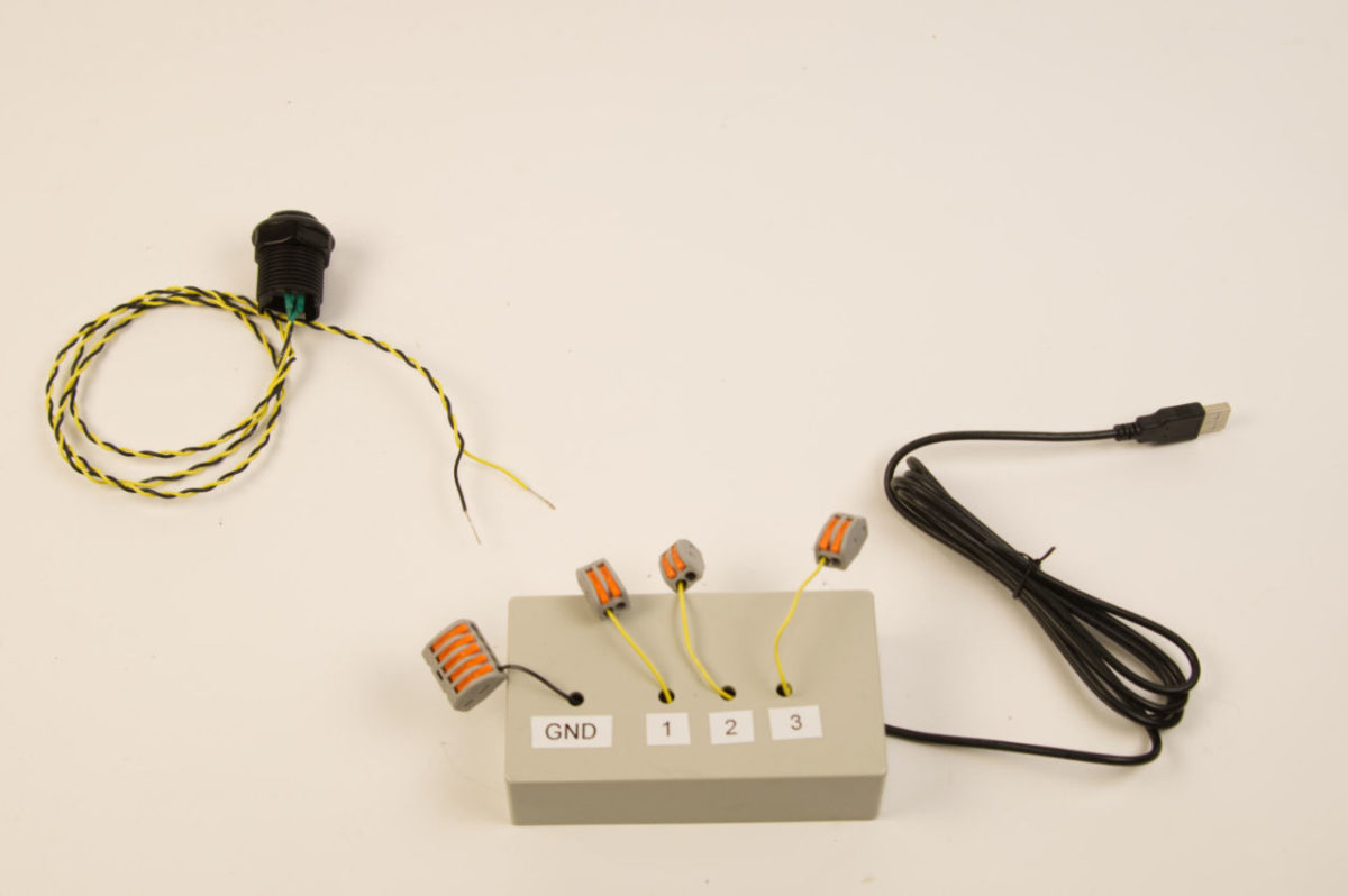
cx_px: 674
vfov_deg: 31.8
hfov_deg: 46.4
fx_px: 1571
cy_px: 448
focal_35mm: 42
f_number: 4.5
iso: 200
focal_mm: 28
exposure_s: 1/60
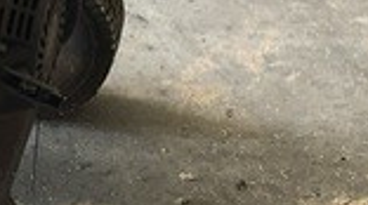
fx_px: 1266
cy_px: -2
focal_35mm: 130
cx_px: -21
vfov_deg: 9.2
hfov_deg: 16.1
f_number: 1.8
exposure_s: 1/50
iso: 40
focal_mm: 3
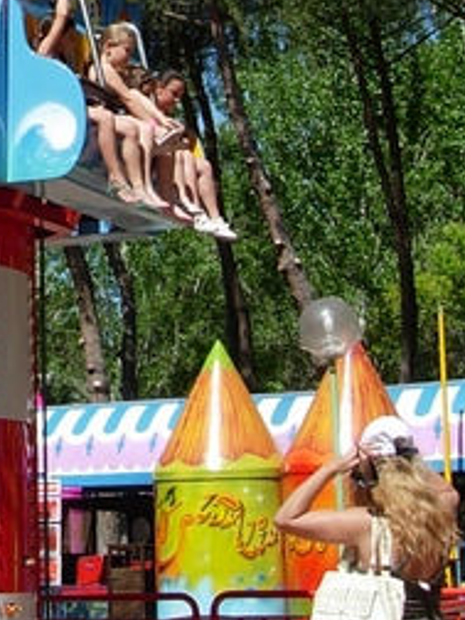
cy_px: -125
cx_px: -106
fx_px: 1970
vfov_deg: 17.1
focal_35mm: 110
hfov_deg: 13.1
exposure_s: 1/683
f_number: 4.8
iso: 79
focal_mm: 7.8
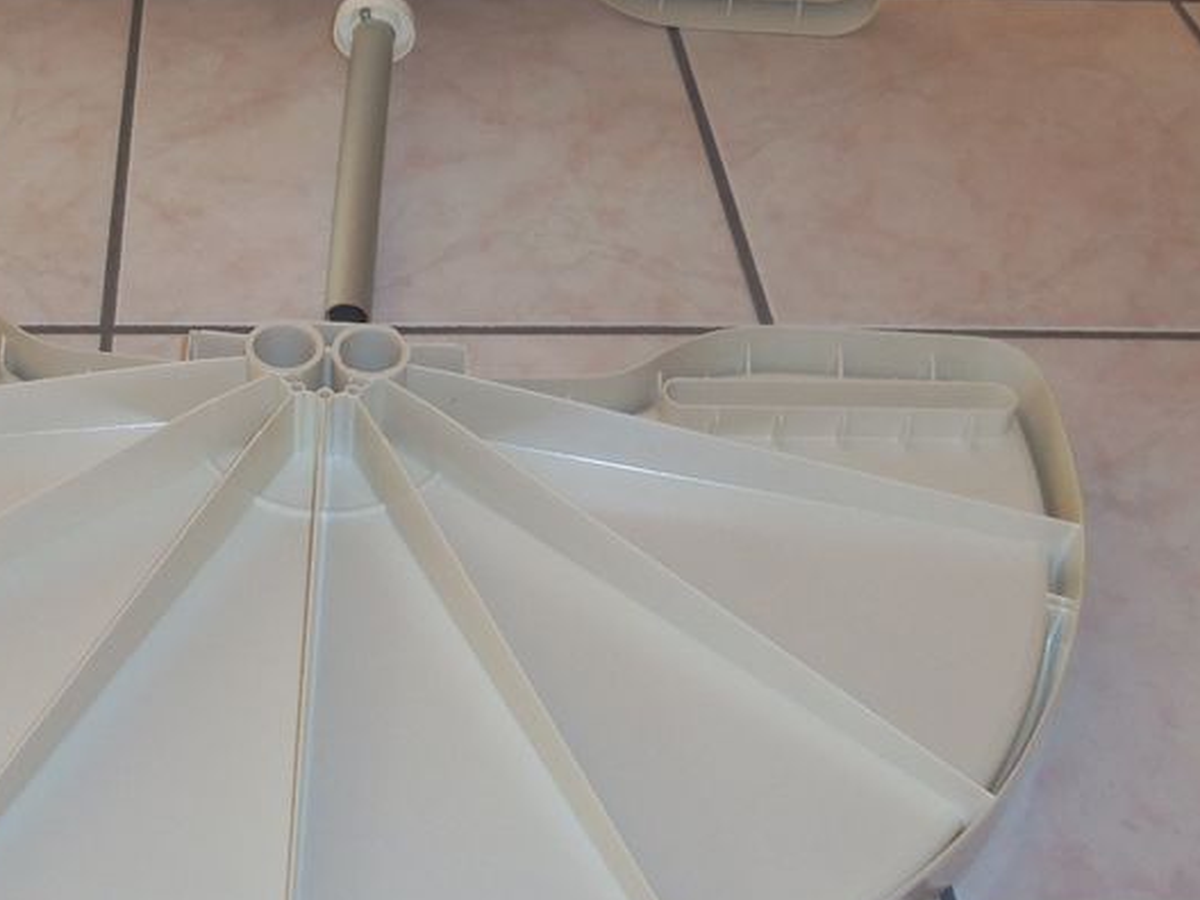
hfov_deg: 35.2
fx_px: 1837
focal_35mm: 53
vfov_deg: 27.2
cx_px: 270
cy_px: 250
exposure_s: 1/40
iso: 100
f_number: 3.9
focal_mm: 5.1
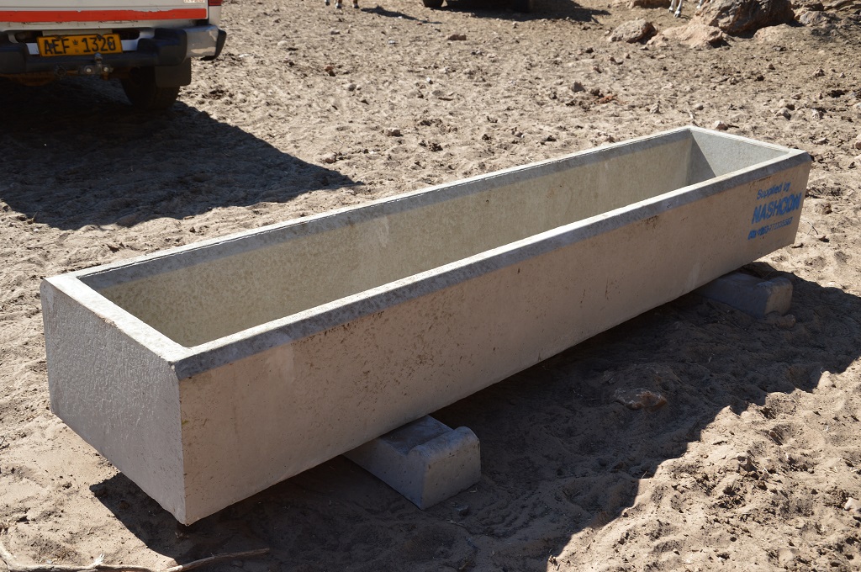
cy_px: 286
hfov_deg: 49.6
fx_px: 932
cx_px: 430
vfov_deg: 34.1
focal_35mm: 39
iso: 100
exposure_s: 1/160
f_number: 6.3
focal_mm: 26
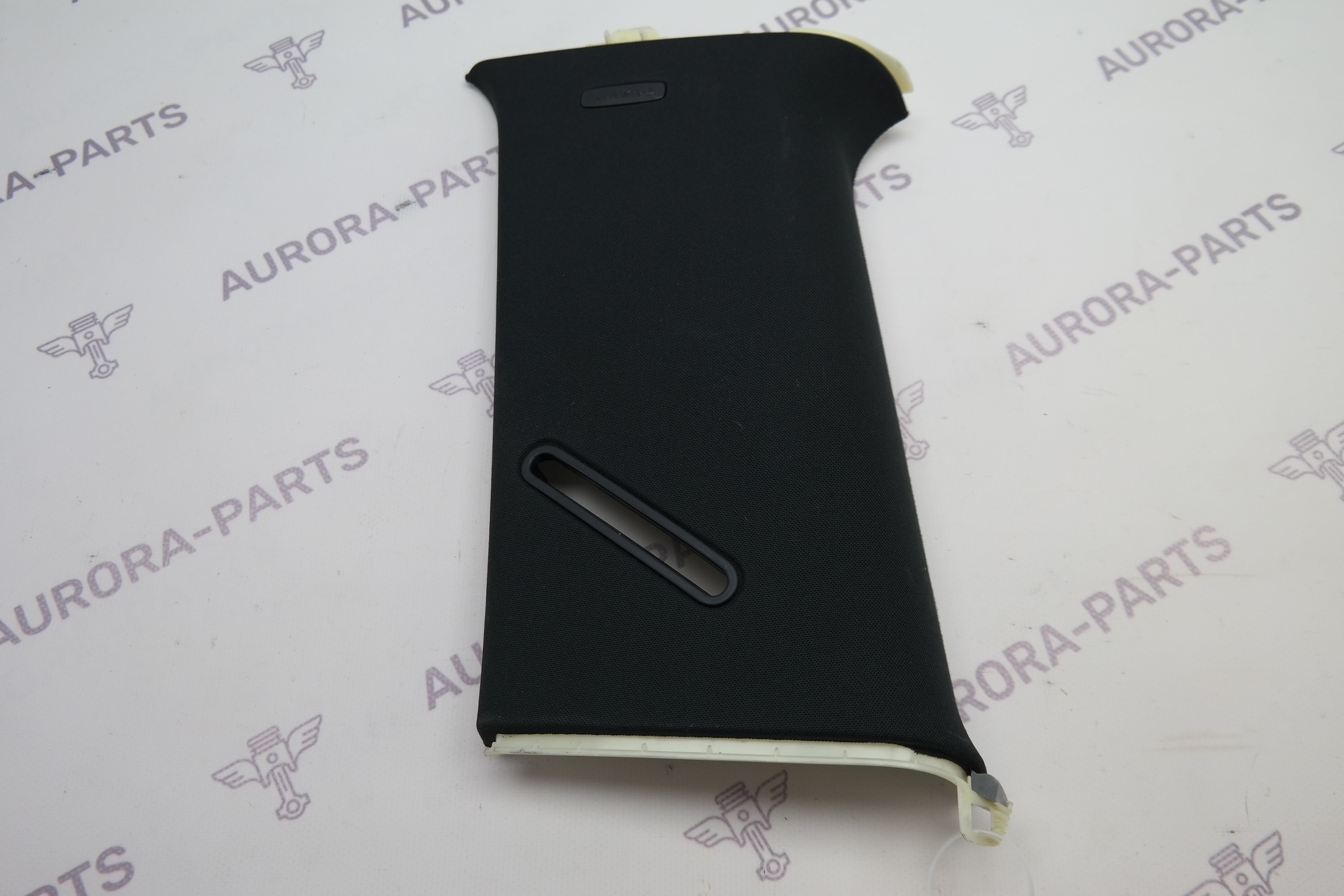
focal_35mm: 27
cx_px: 672
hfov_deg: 67.4
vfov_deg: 47.9
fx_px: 1008
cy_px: 448
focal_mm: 18
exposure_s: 1/80
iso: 100
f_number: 3.5
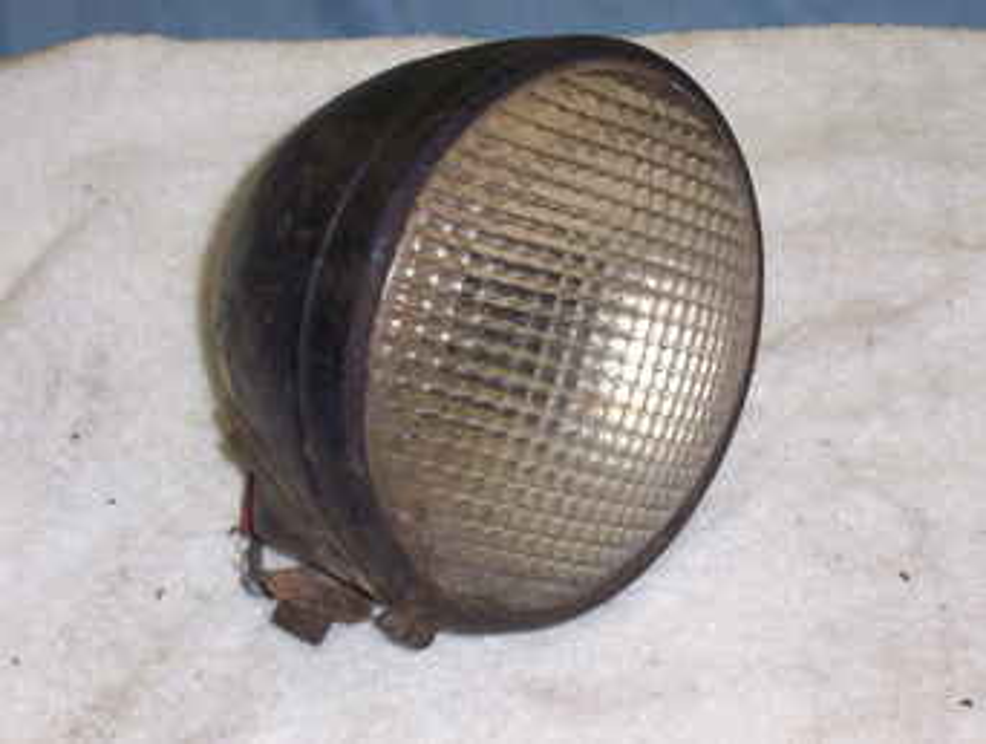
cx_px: 493
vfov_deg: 16.1
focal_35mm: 92
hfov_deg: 21.3
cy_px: 372
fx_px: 2626
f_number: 4.33
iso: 140
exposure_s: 1/72.2
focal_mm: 14.19
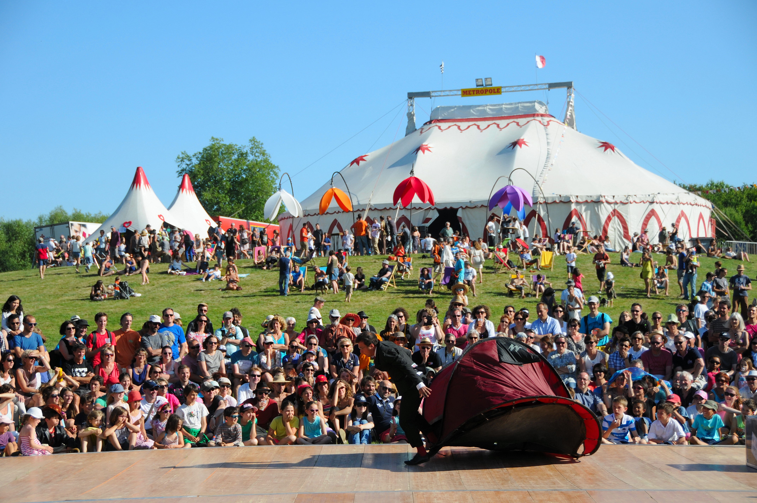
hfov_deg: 27.0
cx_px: 378
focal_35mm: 75
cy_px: 252
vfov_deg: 18.1
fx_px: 1575
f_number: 4.8
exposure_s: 1/1250
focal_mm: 50
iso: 200
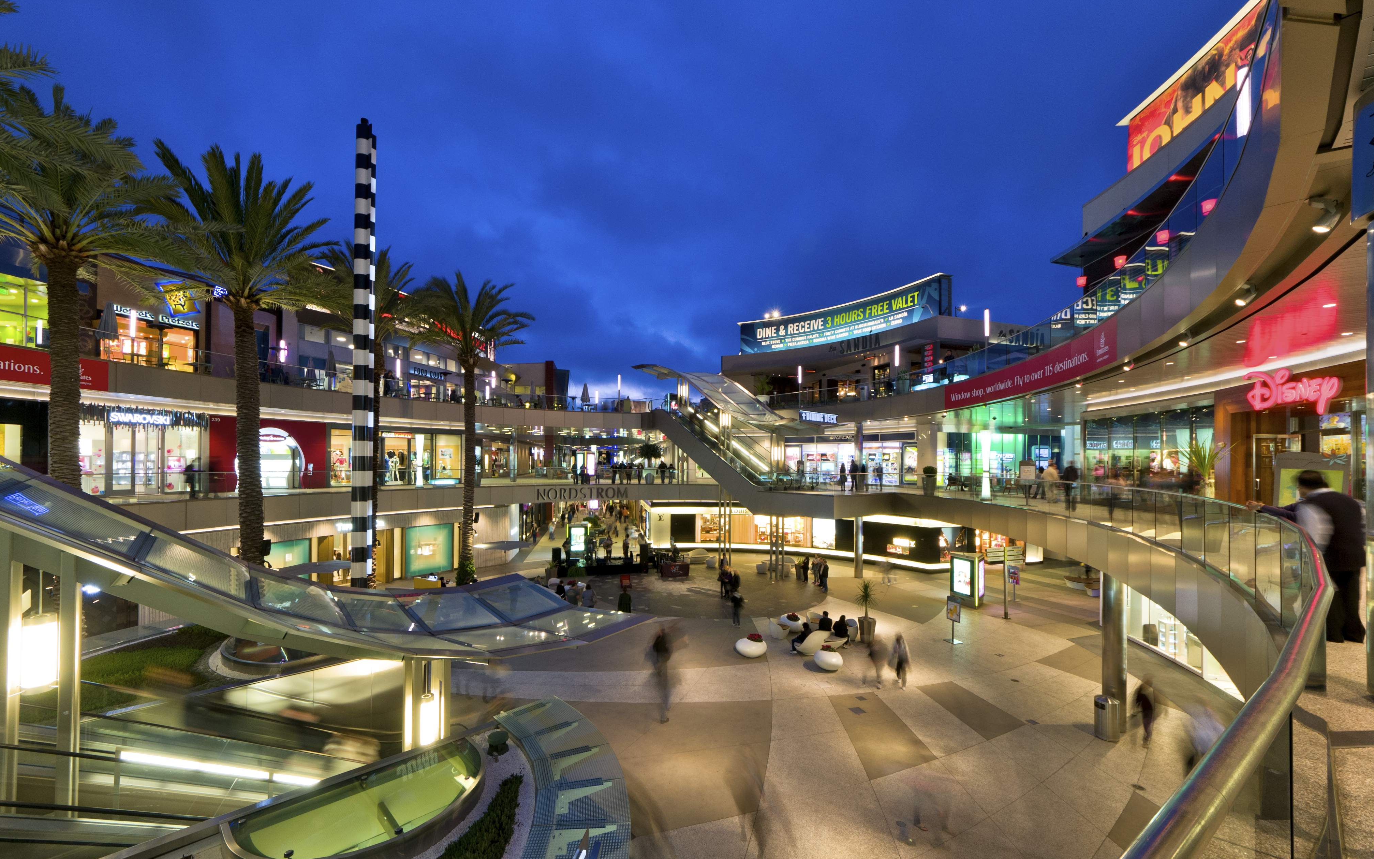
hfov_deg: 109.3
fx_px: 487
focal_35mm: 13
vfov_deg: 82.8
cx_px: 652
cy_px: 451
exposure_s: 1.3
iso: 200
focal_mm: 8
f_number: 11
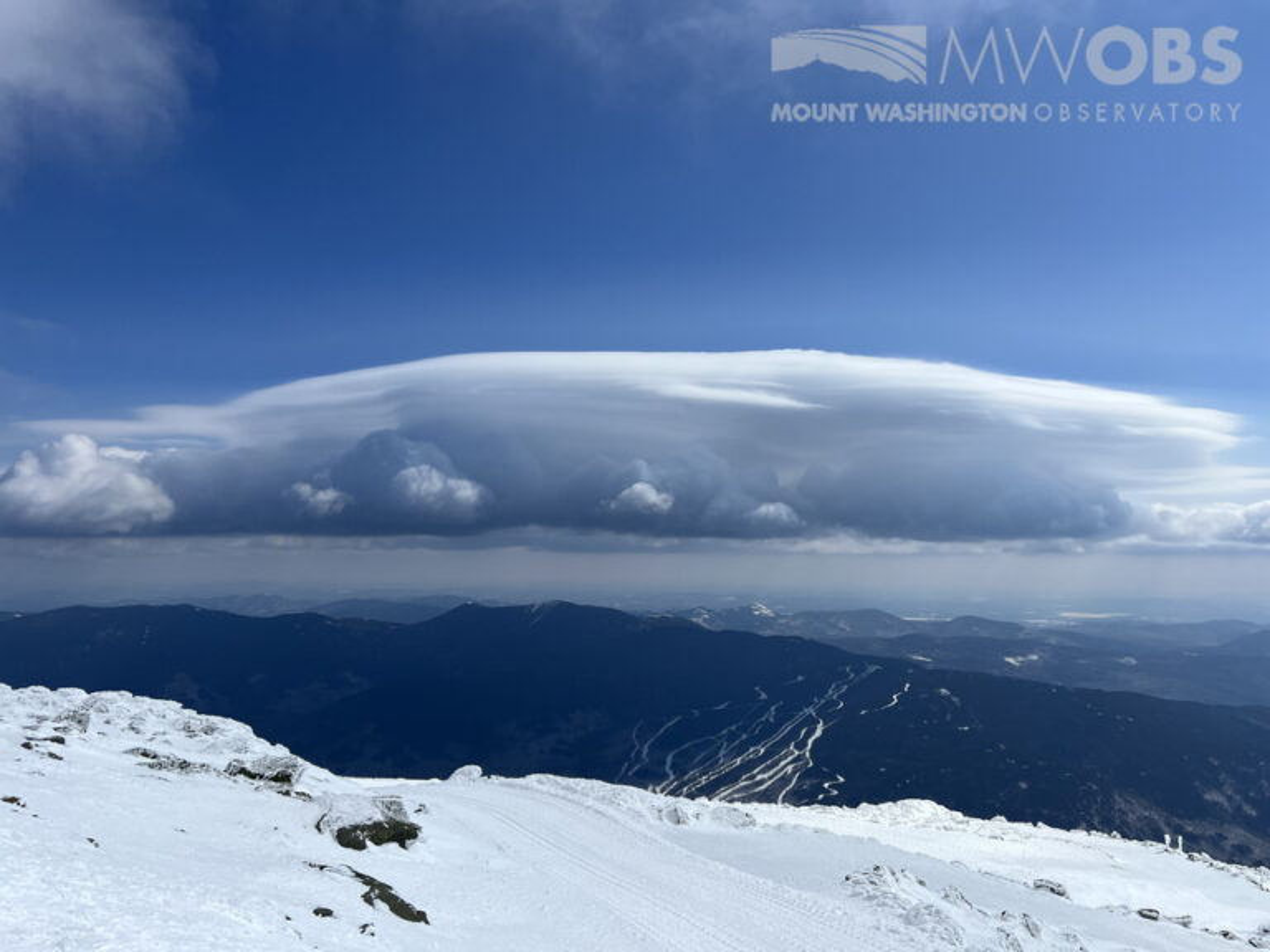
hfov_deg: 67.3
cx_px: 635
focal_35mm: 26
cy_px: 476
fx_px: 954
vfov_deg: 53.1
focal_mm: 5.7
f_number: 1.5
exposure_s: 1/14286
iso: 50
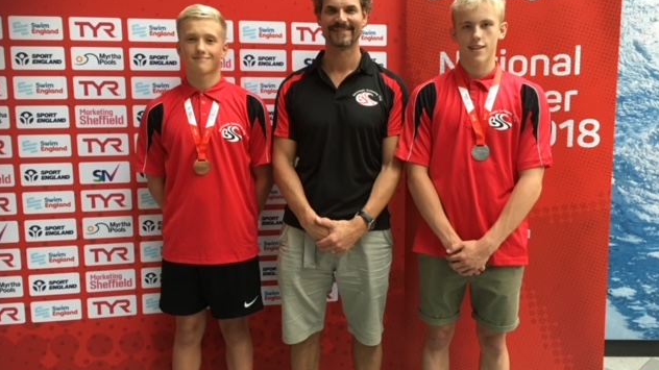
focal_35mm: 32
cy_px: 178
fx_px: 559
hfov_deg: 61.0
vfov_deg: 36.6
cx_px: 330
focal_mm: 4.15
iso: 160
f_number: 2.2
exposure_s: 1/33
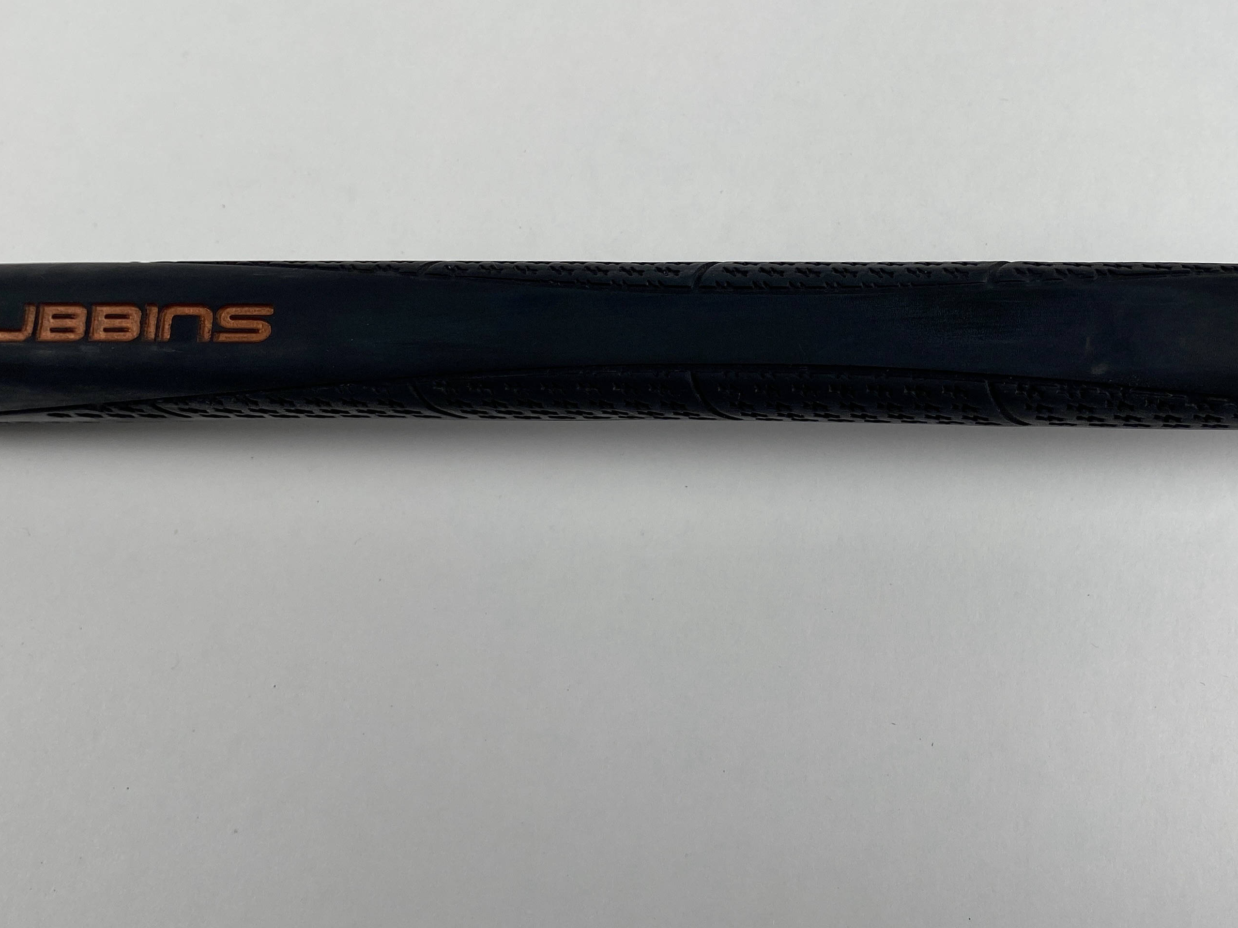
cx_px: 715
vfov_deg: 35.0
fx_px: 1466
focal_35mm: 41
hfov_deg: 45.6
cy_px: 359
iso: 32
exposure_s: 1/208
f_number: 1.8
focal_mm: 4.25
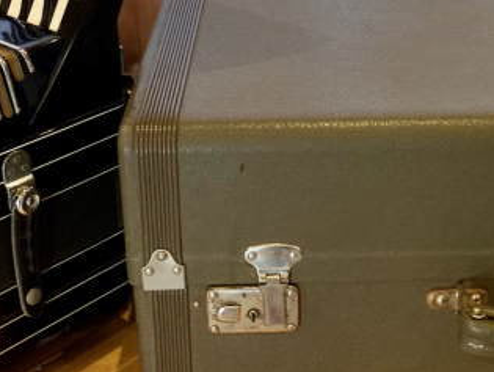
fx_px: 1014
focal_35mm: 71
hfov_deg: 27.2
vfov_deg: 20.5
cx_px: 337
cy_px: 69
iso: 400
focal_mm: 3.99
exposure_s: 1/25
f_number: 1.8
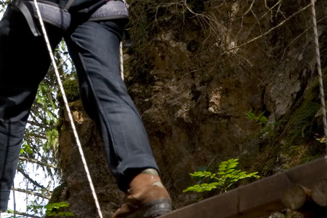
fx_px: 3565
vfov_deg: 3.5
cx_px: -61
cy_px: -44
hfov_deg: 5.2
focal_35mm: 393
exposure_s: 1/160
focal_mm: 75
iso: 200
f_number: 6.3
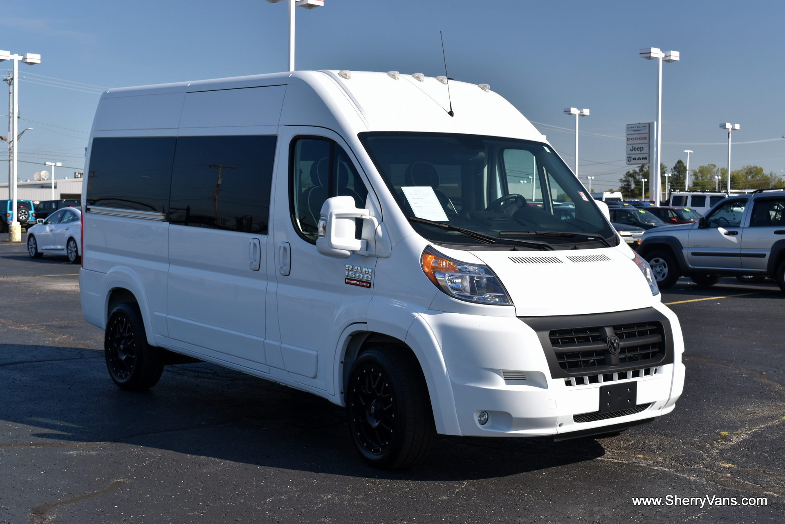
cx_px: 392
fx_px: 1145
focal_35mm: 52
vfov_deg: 25.8
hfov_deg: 37.8
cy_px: 262
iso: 220
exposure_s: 1/250
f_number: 8
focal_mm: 35
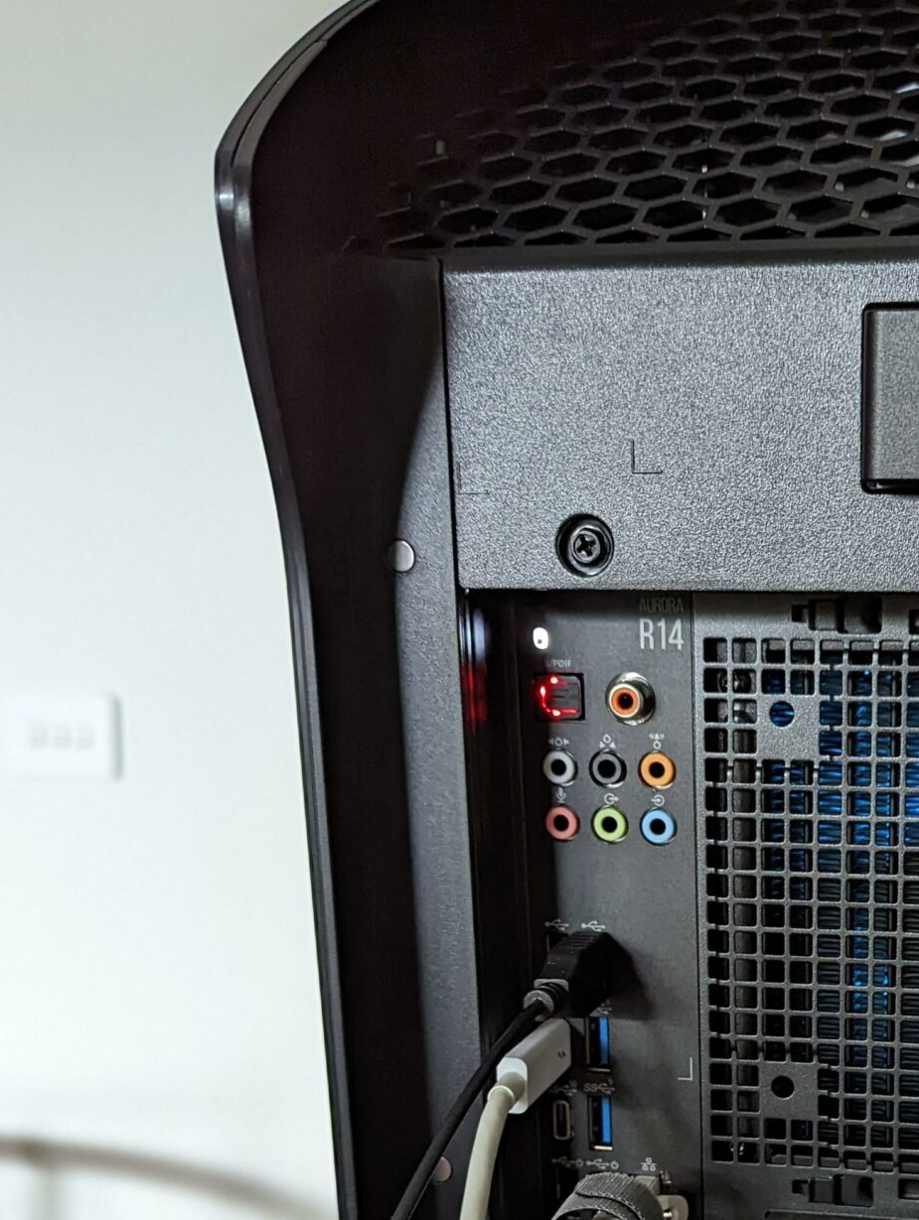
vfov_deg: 36.0
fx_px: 1766
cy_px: 1080
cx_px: 792
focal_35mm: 50
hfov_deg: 28.3
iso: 798
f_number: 1.85
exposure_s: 1/86.5
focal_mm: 6.81
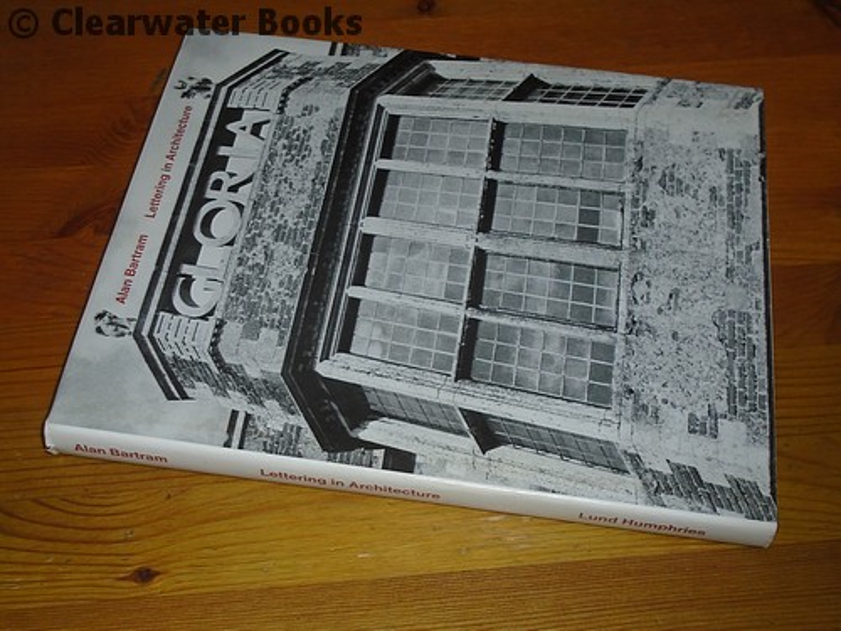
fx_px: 1190
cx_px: 420
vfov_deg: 29.7
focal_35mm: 49
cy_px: 316
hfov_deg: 38.9
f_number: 4.5
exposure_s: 1/40
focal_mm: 8.7
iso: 200
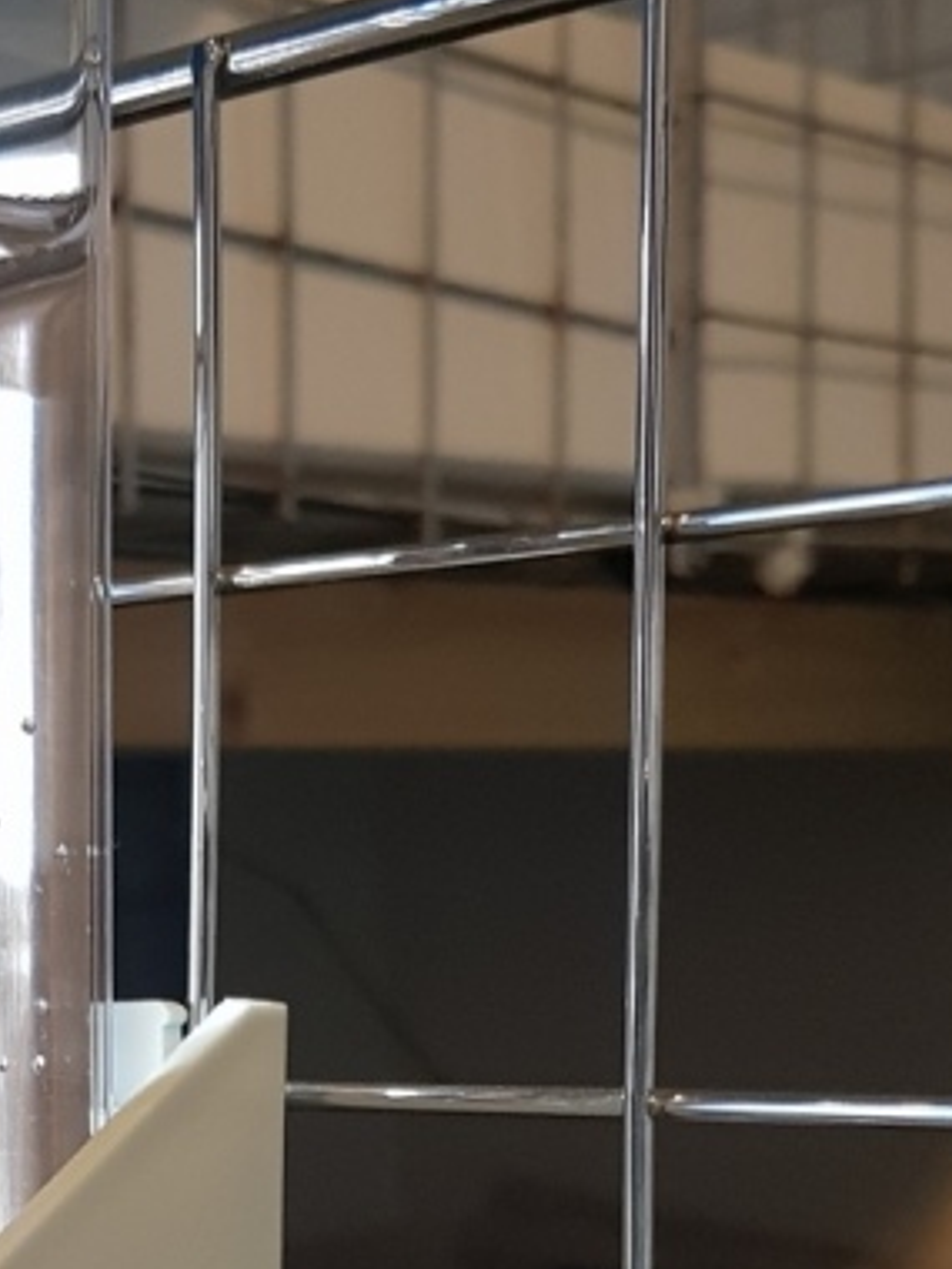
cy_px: 1286
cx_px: -7
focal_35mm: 82
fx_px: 3007
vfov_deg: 22.8
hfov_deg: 17.6
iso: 250
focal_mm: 4.2
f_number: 1.7
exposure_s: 1/33
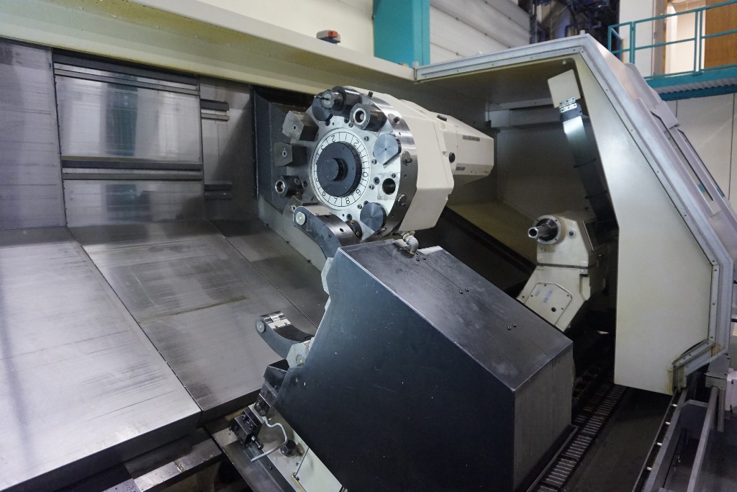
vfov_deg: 53.1
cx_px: 368
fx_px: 491
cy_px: 246
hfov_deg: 73.7
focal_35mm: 24
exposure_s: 1/100
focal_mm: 16
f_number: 3.5
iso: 3200
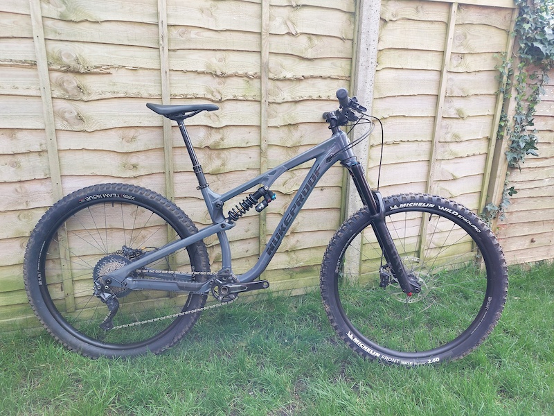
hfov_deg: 71.6
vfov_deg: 56.8
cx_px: 277
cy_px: 208
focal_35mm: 24
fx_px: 384
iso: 32
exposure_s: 1/100
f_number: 1.8
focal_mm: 5.23
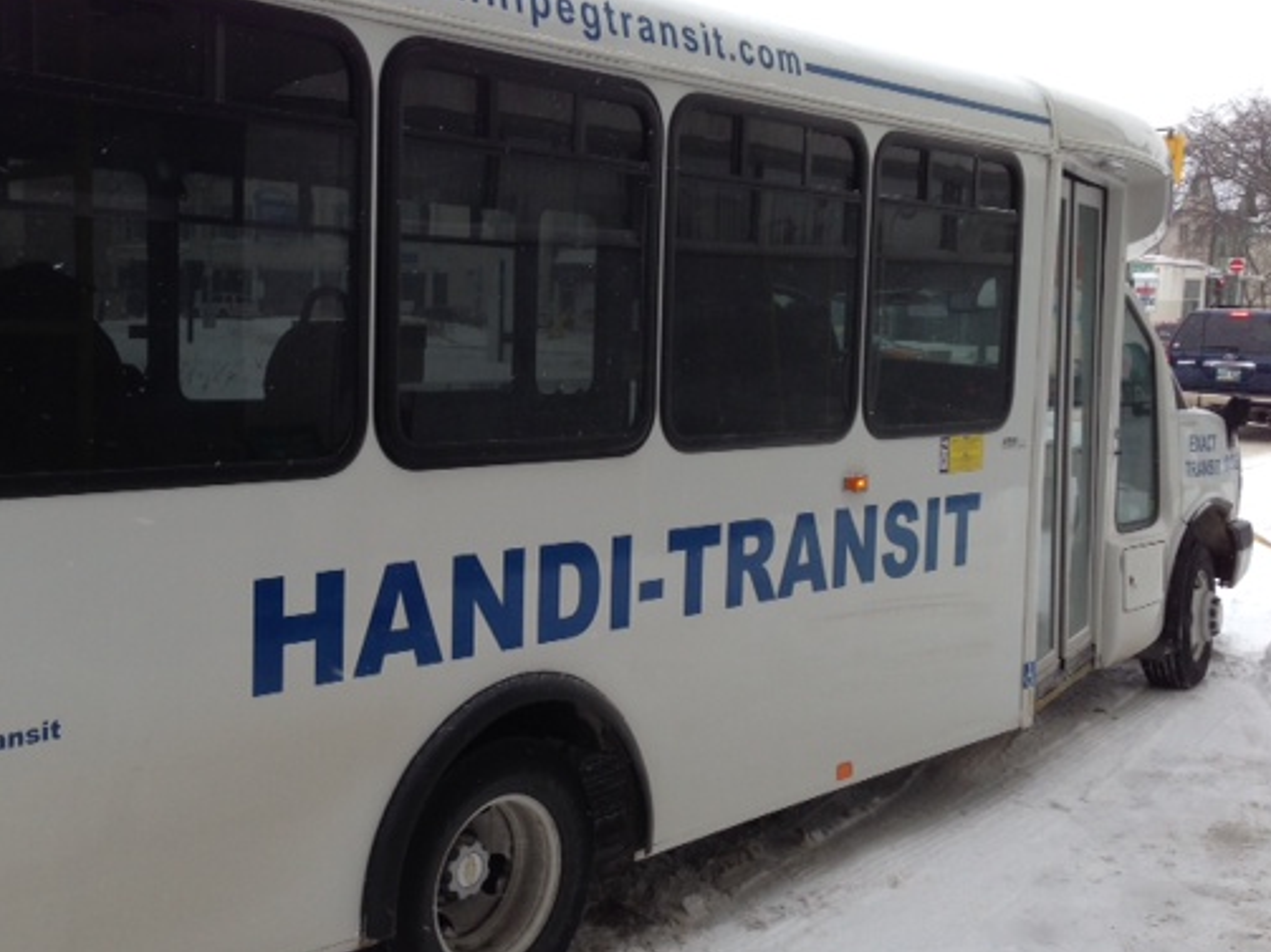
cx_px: 478
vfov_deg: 34.3
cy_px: 457
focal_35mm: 42
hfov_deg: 44.4
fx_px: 1542
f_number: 2.4
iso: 50
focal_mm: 4.12
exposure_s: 1/177
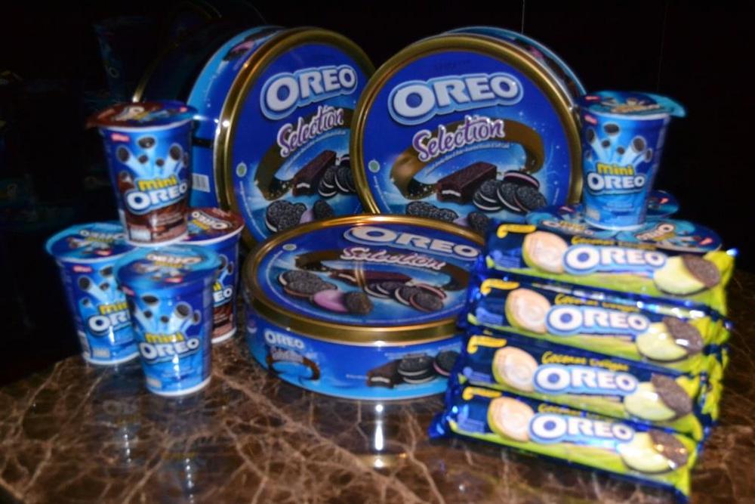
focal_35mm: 39
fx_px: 818
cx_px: 378
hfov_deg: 49.5
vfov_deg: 34.2
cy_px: 252
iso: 2500
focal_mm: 26
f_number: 4
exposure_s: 1/60
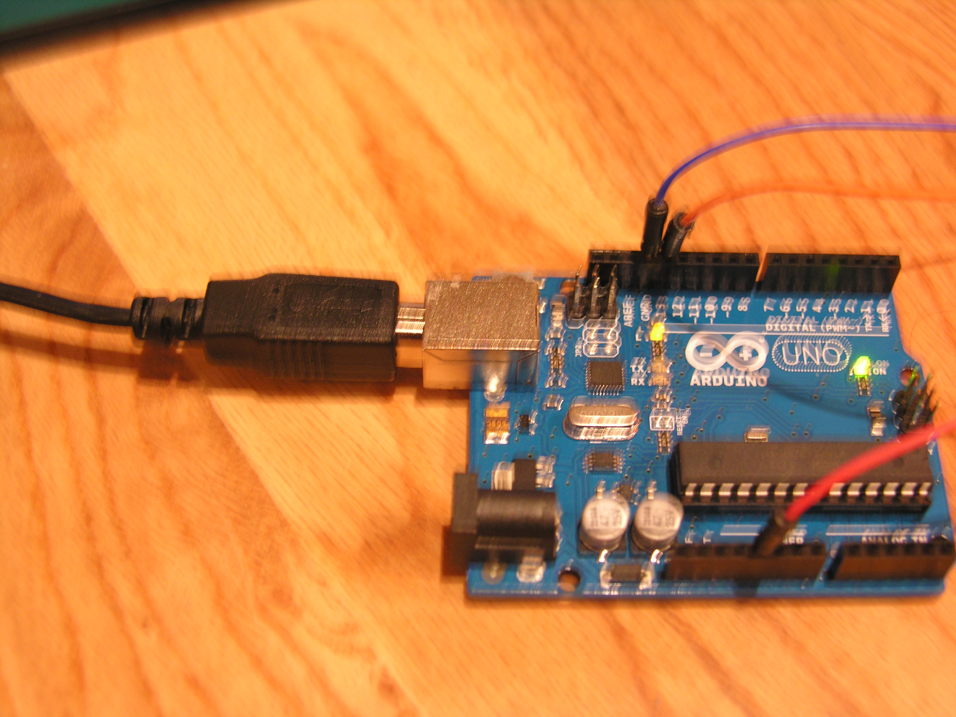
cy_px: 358
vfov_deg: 29.1
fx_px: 1381
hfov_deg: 38.2
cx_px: 478
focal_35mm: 50
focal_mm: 12.7
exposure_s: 1/3.7
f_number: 3.1
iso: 93
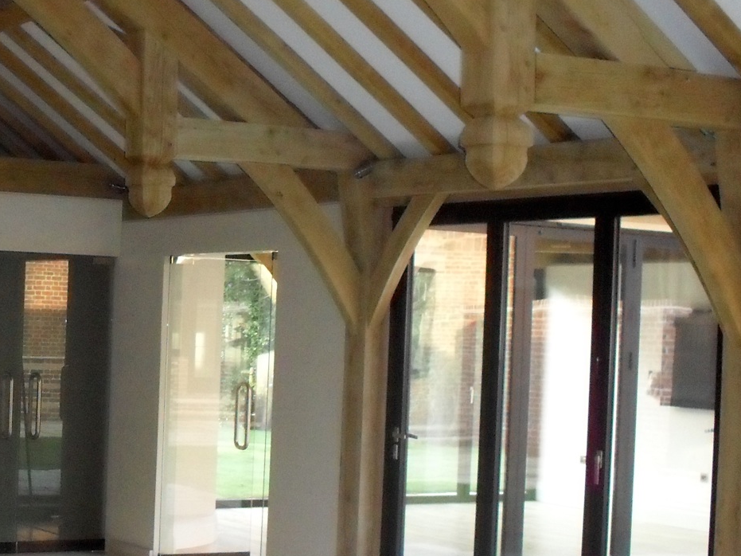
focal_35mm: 77
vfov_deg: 19.1
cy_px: 337
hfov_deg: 24.8
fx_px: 1648
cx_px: 111
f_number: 3.2
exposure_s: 1/45
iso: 400
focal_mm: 6.3
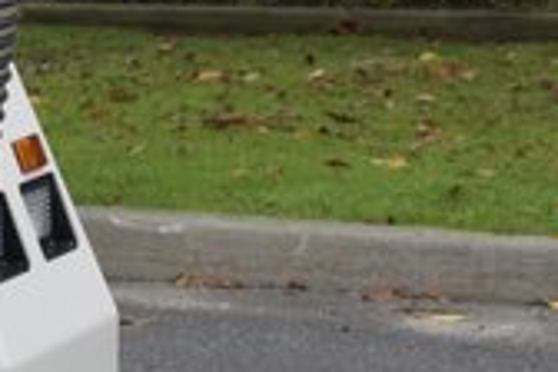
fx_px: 3983
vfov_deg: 5.3
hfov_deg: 7.8
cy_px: -46
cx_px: -422
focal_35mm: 257
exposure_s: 1/250
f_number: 8
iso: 400
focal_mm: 48
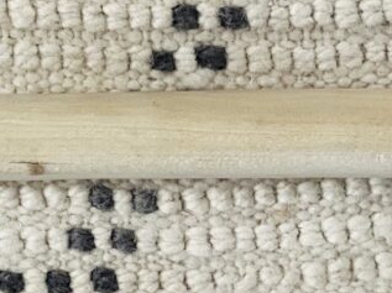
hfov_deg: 7.9
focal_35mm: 249
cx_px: -80
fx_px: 2817
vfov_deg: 6.0
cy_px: 151
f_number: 2.8
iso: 160
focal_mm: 9
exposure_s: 1/33
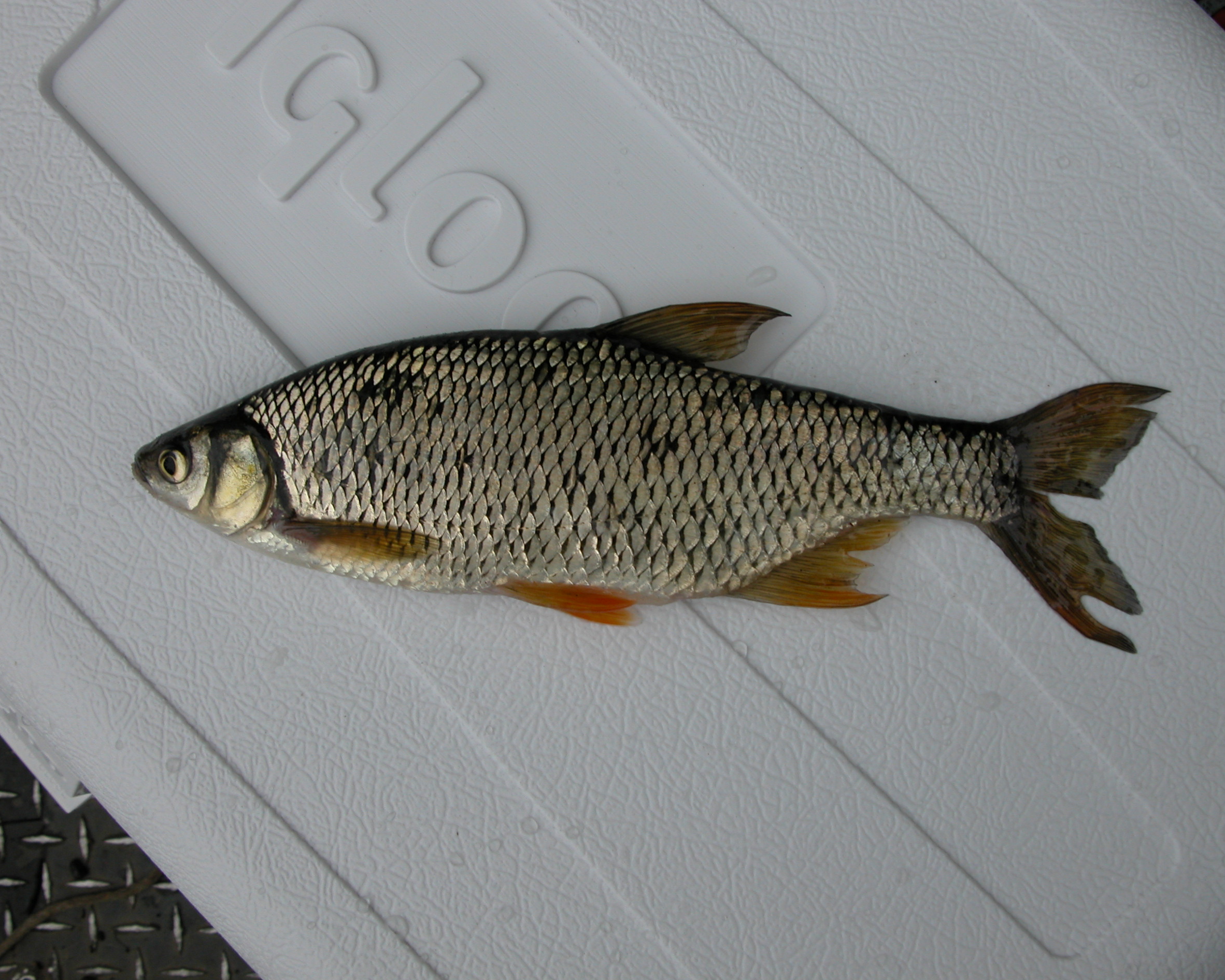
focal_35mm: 37
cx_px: 610
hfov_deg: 49.1
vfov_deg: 40.1
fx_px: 1341
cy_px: 484
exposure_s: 1/279
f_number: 6.3
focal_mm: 8.9
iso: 100
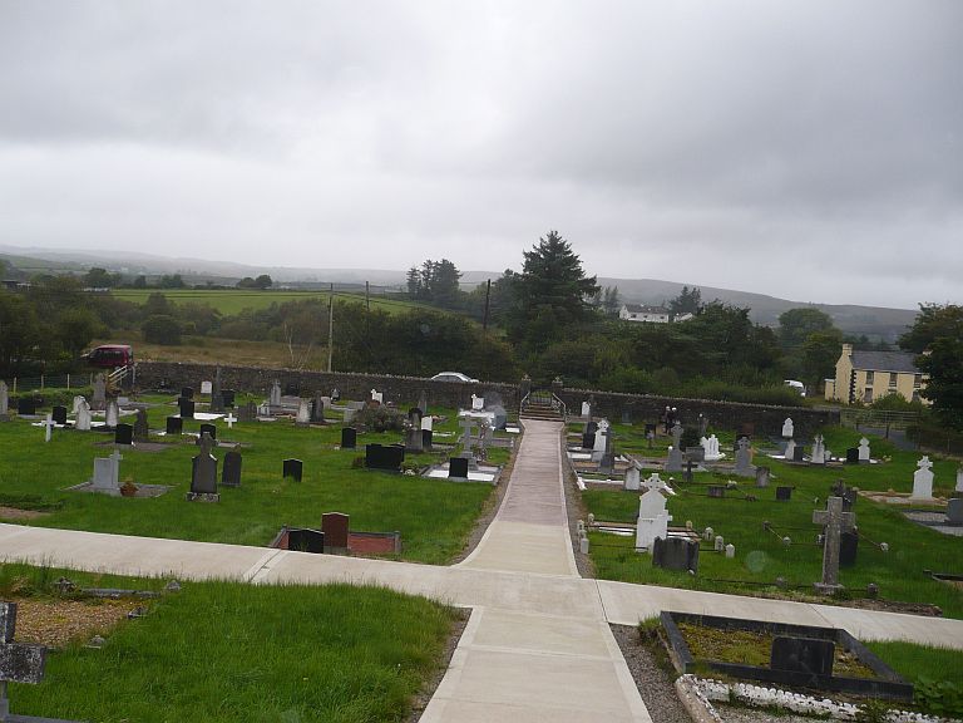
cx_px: 482
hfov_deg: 52.6
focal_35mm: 35
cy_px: 362
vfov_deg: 40.7
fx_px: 974
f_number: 2.8
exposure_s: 1/640
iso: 100
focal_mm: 5.8
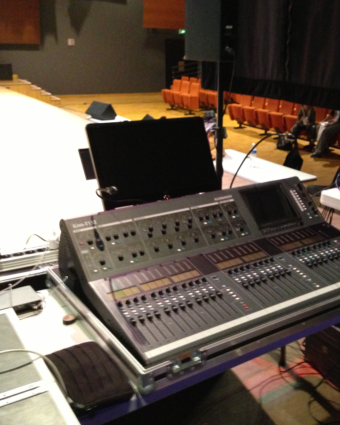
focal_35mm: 43
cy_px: 212
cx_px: 241
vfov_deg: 42.9
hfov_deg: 34.4
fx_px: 541
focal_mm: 4.13
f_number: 2.4
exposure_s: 1/15
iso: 640
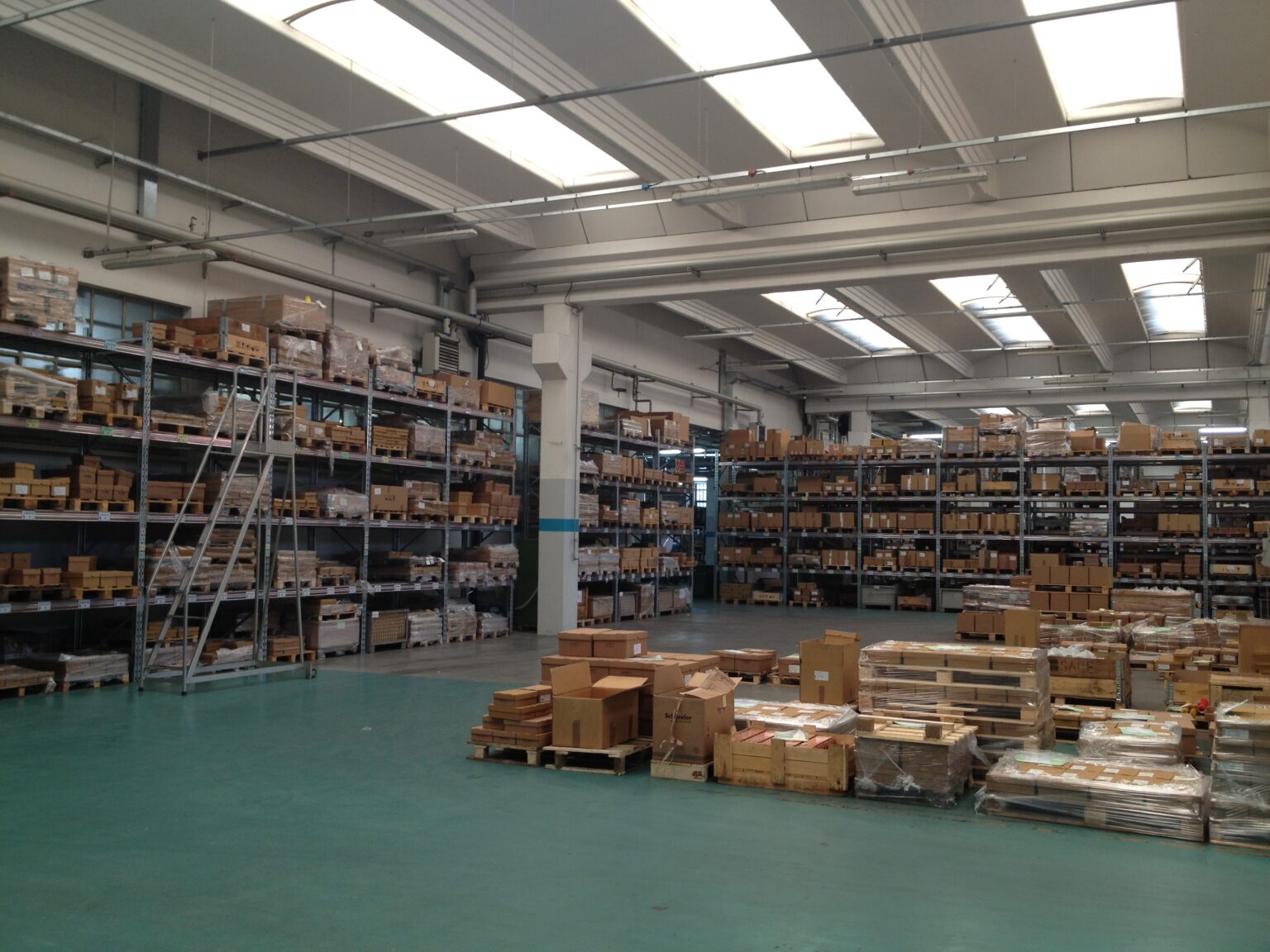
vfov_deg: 40.7
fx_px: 1284
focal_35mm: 35
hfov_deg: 52.6
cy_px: 476
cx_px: 635
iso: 64
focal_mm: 4.28
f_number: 2.4
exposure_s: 1/30
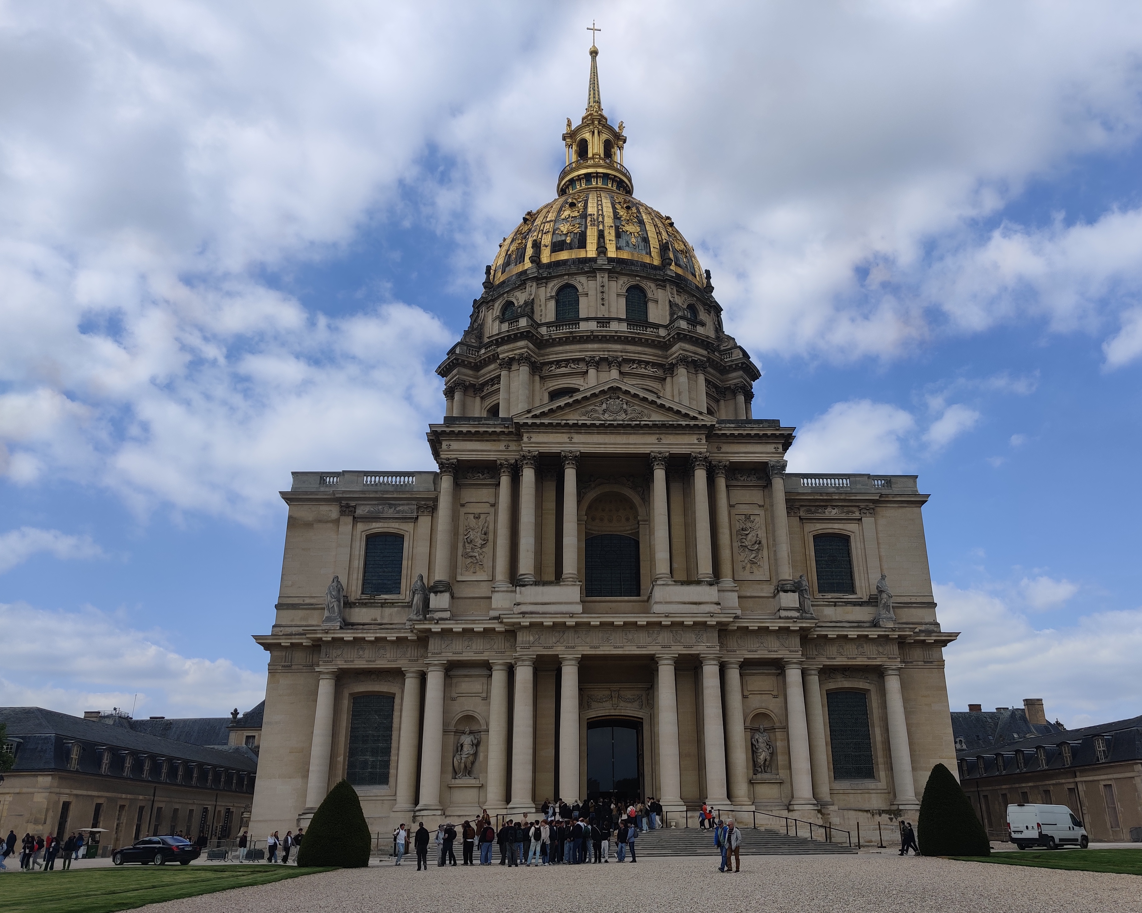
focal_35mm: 29
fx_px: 980
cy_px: 471
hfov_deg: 60.4
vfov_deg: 50.0
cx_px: 601
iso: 125
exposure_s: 1/2363
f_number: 1.65
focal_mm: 4.75
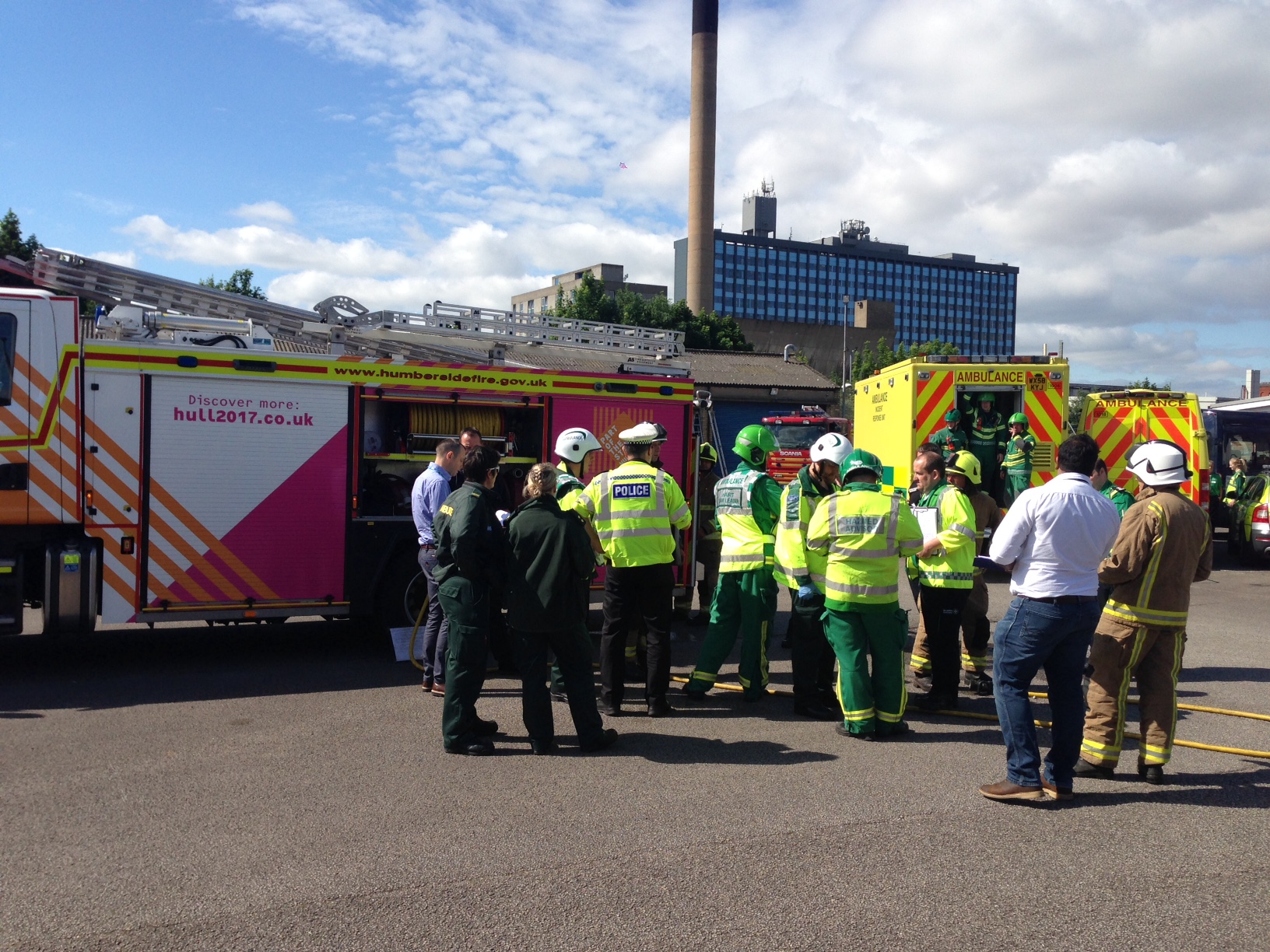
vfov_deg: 42.9
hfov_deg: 55.4
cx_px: 635
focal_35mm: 33
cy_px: 476
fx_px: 1211
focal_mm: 4.12
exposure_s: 1/1695
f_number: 2.4
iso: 50
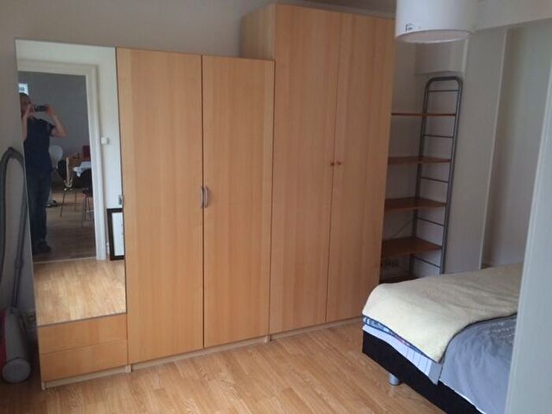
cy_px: 207
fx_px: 462
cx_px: 276
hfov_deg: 61.7
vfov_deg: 48.2
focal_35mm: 29
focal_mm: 4.15
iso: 50
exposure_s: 1/33
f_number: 2.2
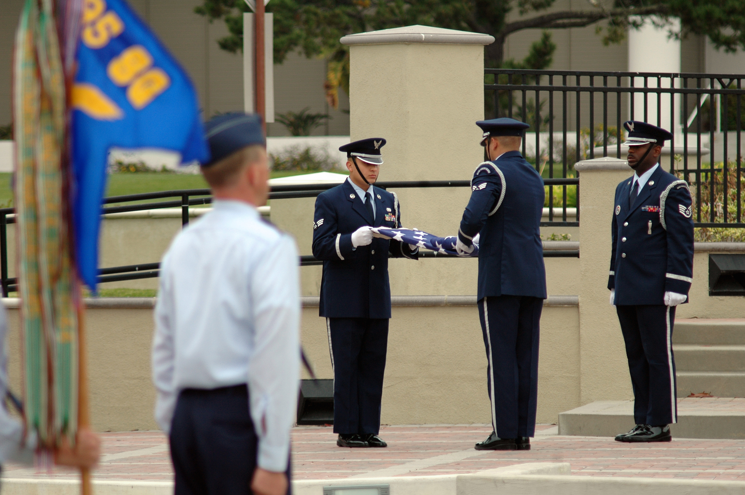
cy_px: 248
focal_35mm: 345
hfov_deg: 6.0
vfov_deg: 4.0
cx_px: 372
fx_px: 7134
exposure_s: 1/200
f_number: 5.6
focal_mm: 230
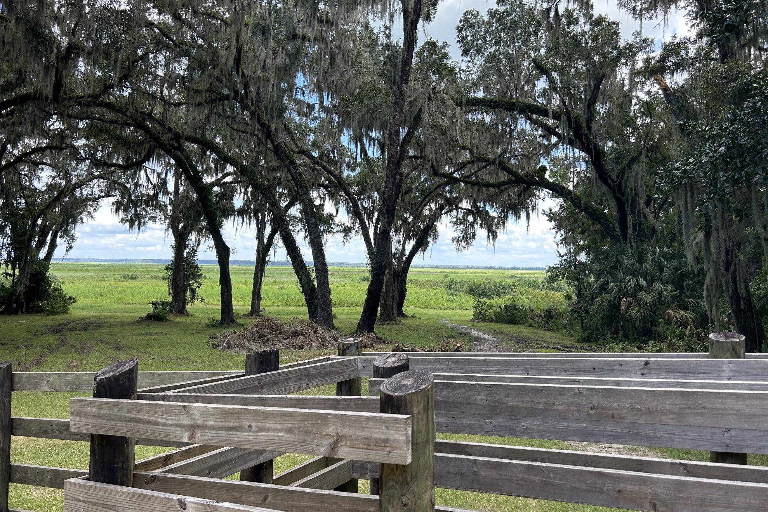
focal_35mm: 28
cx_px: 377
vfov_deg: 46.4
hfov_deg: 65.5
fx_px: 597
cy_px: 243
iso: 50
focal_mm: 5.7
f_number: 1.5
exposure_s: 1/639
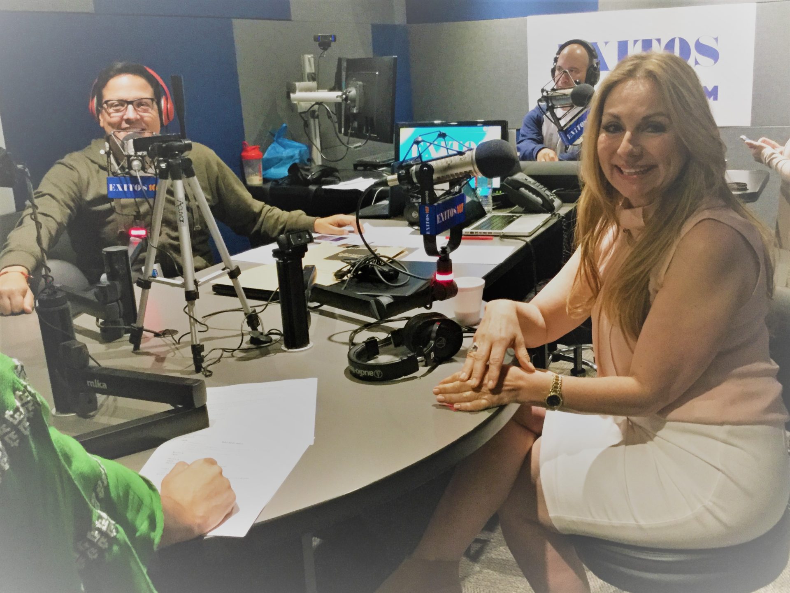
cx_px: 395
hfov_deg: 58.3
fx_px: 708
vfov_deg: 45.5
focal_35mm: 31
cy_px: 296
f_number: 2.4
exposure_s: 1/20
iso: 200
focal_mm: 3.3
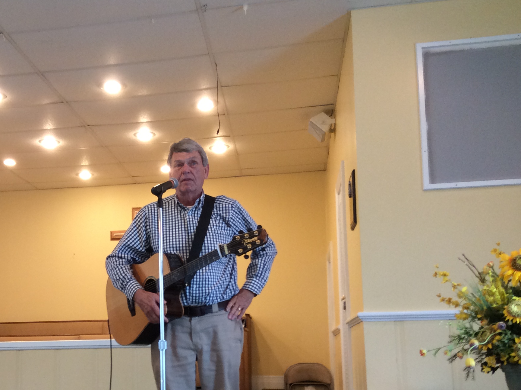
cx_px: 137
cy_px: 278
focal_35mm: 48
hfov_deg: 38.8
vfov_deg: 29.8
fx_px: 721
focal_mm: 3.3
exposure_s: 1/24
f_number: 2.4
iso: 80
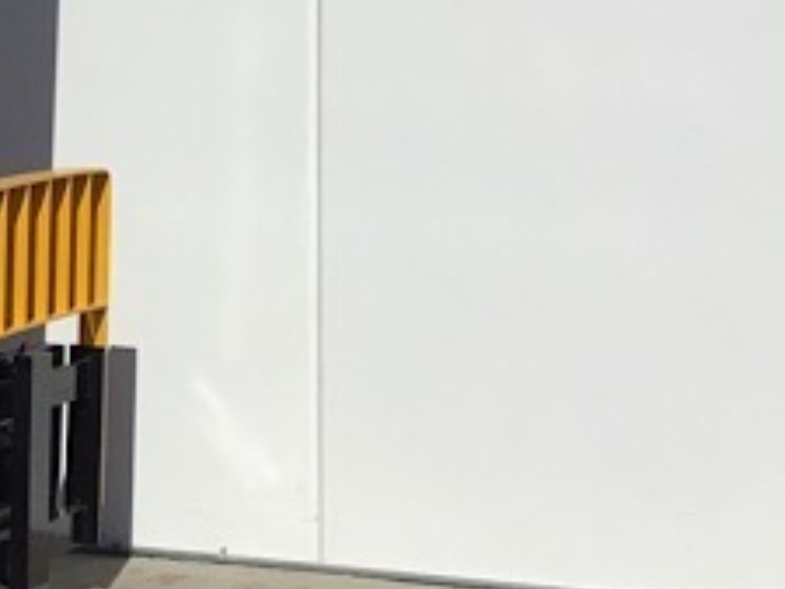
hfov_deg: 20.9
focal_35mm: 88
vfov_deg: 16.7
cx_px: -133
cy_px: 136
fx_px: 1997
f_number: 2.4
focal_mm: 3.3
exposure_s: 1/3891
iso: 25
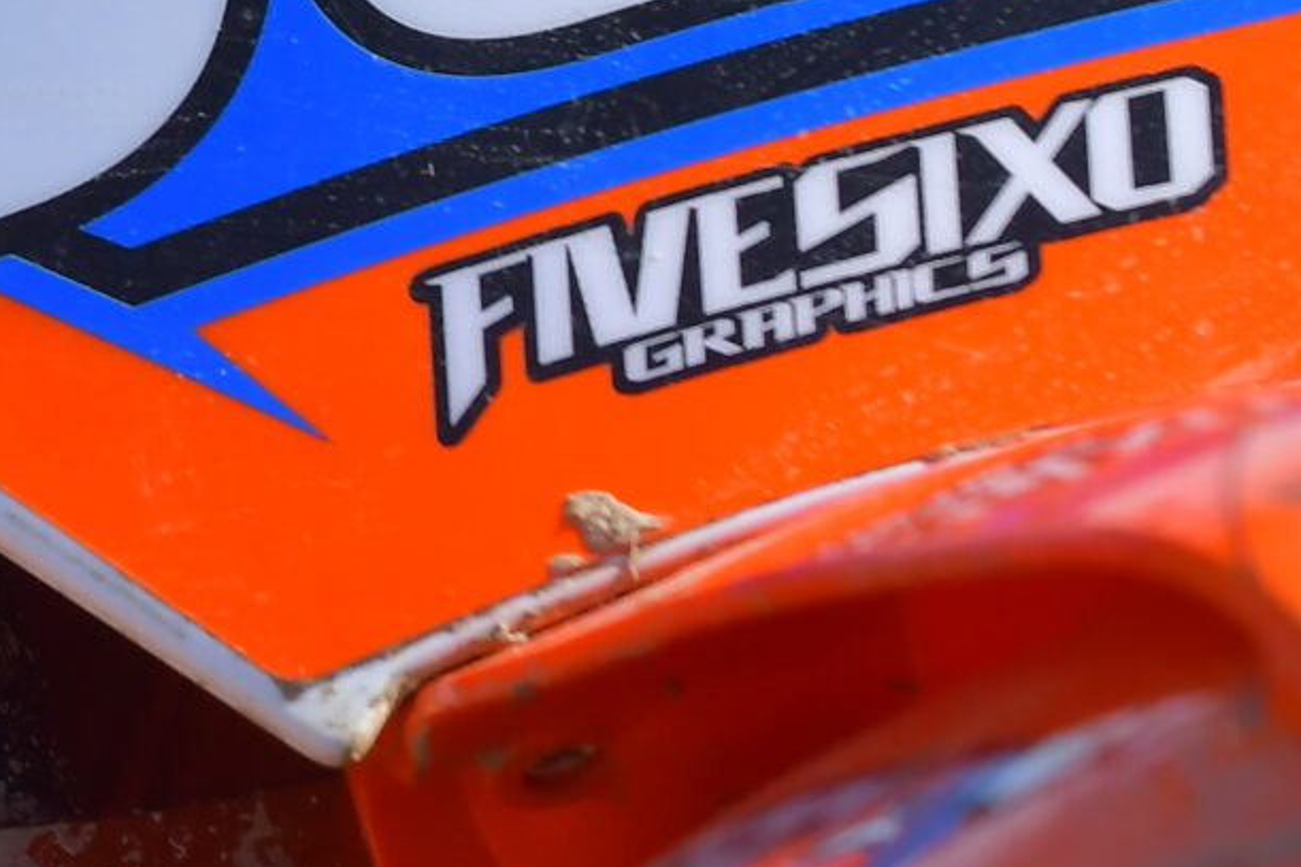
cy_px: -796
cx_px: -281
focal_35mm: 641
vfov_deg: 2.1
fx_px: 23157
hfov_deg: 3.2
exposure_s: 1/1600
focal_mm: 102
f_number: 6.3
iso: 250
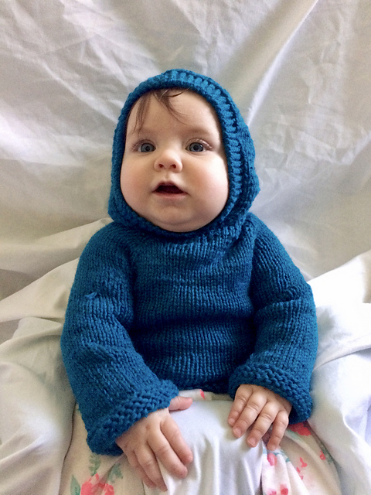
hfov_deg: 48.2
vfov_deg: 61.7
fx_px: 414
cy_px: 248
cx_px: 186
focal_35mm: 29
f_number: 2.2
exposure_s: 1/20
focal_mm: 4.15
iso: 320
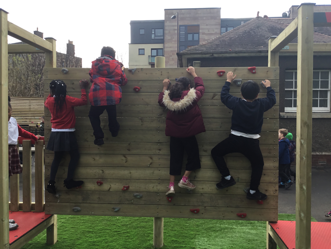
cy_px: 124
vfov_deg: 45.4
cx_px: 166
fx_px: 296
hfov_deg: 58.4
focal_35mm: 31
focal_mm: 3.3
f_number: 2.4
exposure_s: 1/334
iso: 25
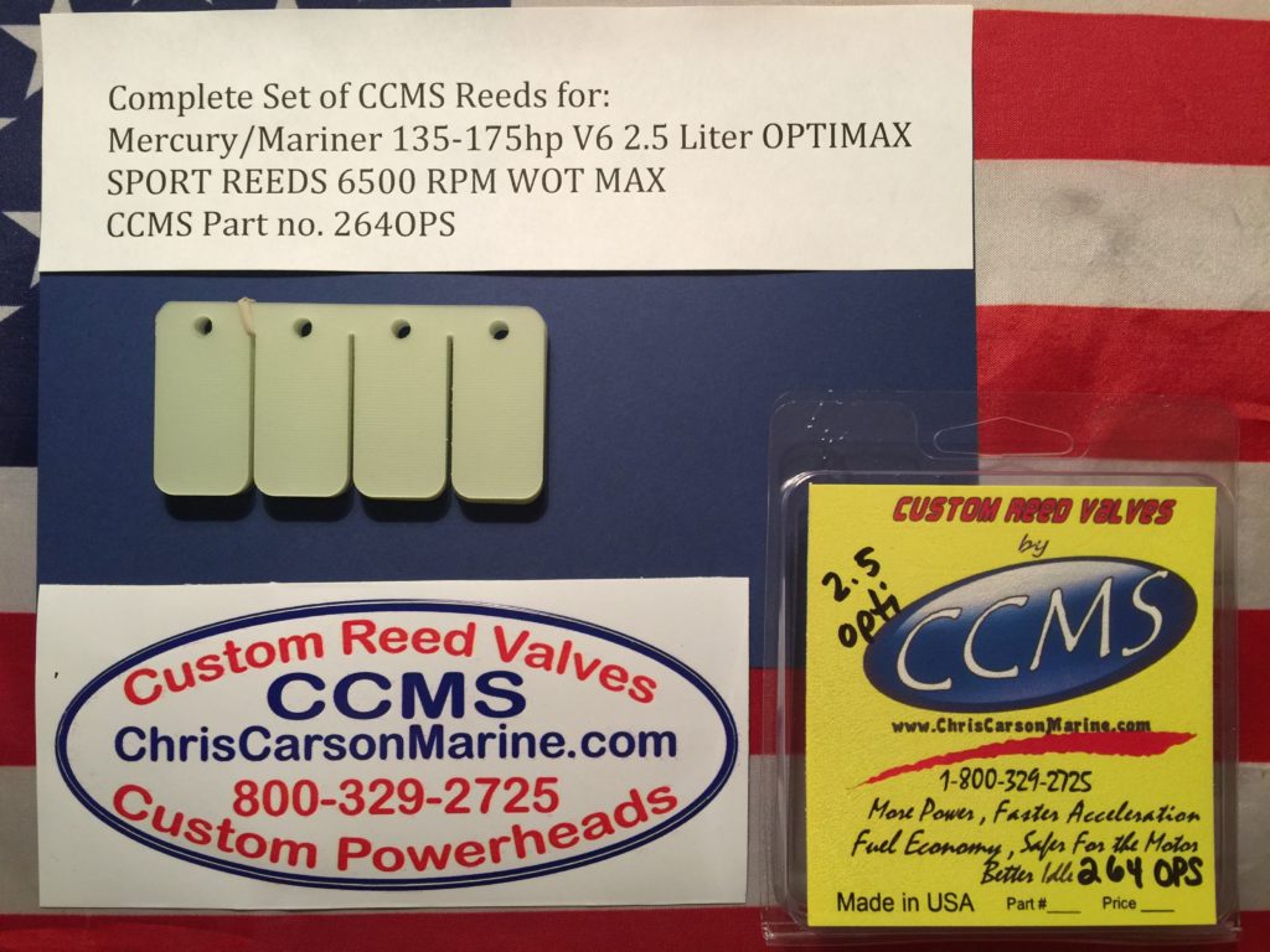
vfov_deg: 48.2
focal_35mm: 29
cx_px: 635
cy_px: 476
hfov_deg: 61.7
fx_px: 1064
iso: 50
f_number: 2.2
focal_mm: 4.15
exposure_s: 1/30
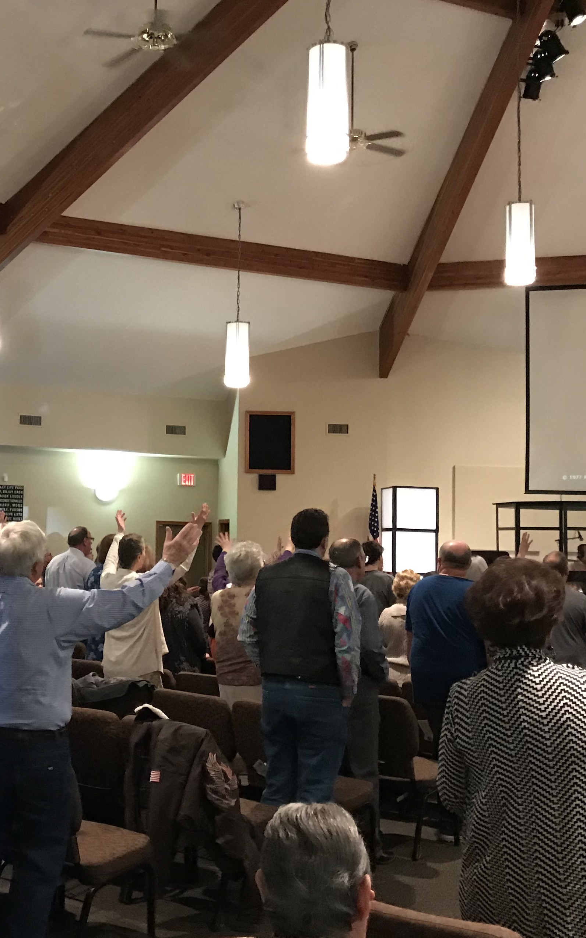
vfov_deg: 42.6
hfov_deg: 26.5
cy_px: 457
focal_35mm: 47
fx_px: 1201
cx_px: 64
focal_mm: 3.99
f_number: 1.8
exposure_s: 1/5
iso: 80
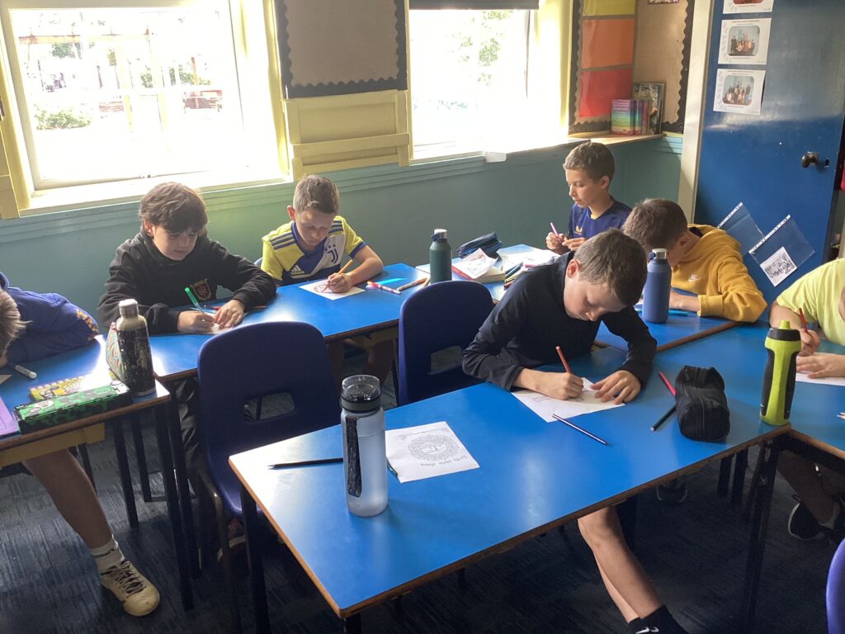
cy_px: 317
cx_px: 422
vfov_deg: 45.4
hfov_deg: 58.4
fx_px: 757
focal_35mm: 31
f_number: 2.4
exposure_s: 1/50
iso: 50
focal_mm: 3.3
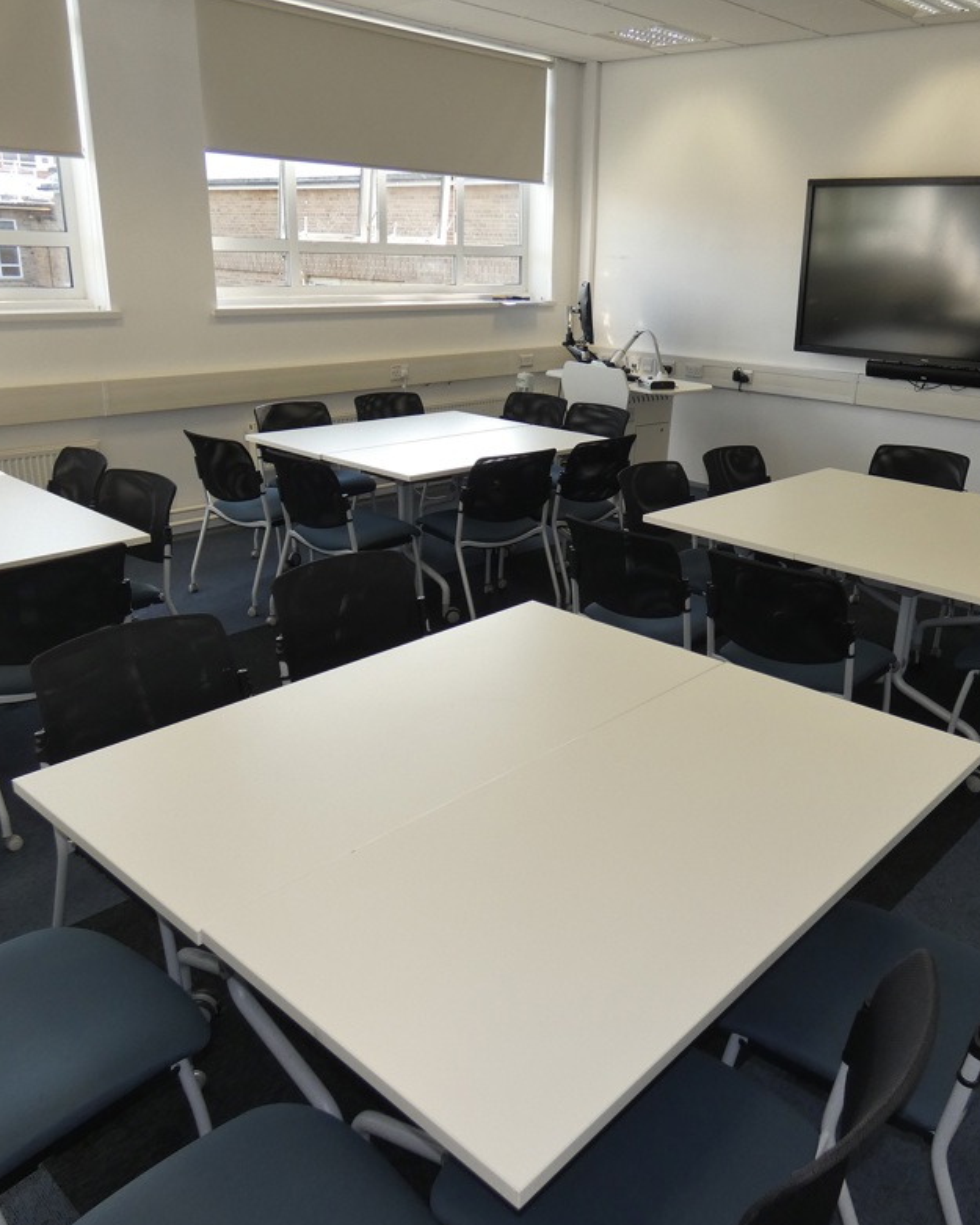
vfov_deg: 64.1
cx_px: 546
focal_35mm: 27
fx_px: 979
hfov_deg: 53.1
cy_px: 604
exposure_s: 1/100
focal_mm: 3.6
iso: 80
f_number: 2.8
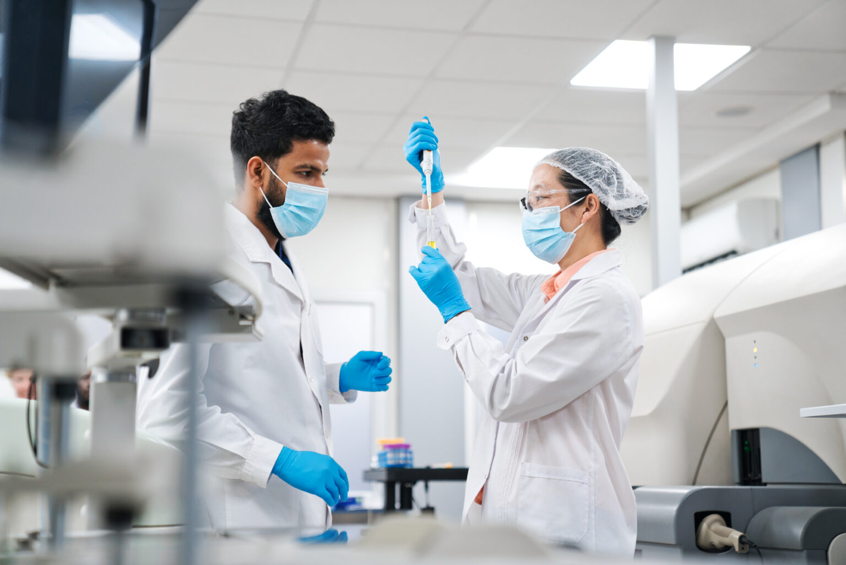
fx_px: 1457
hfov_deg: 32.4
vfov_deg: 21.9
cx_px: 423
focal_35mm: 62
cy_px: 282
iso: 800
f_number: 2.8
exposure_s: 1/100
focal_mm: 62
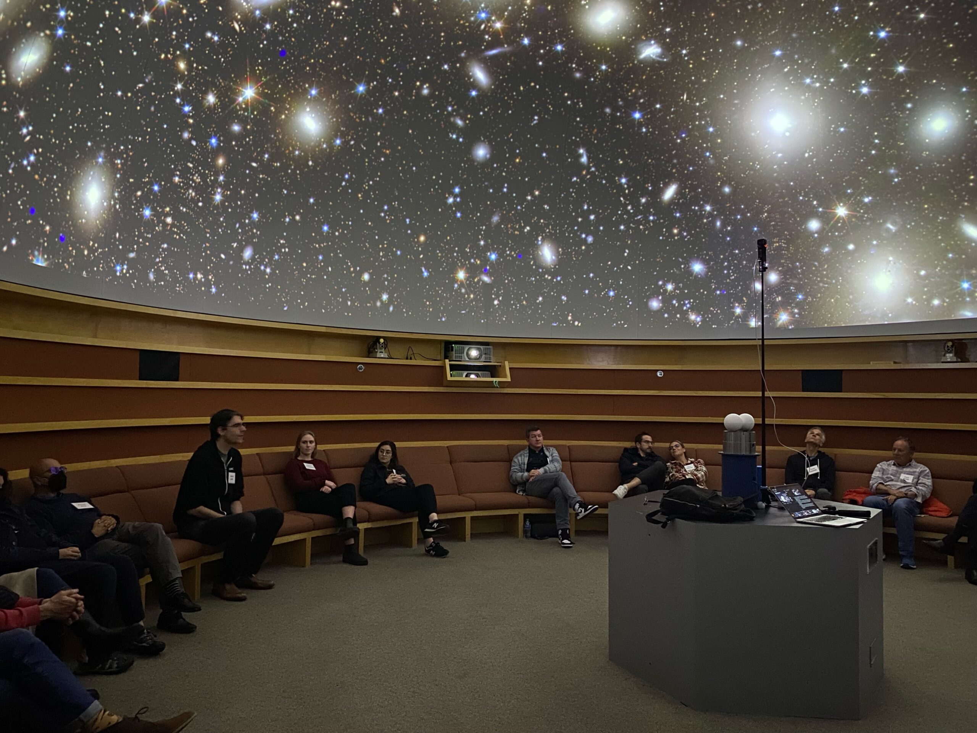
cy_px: 366
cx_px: 488
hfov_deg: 67.3
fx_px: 734
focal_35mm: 26
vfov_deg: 53.1
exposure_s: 1/8
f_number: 1.8
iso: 500
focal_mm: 4.25
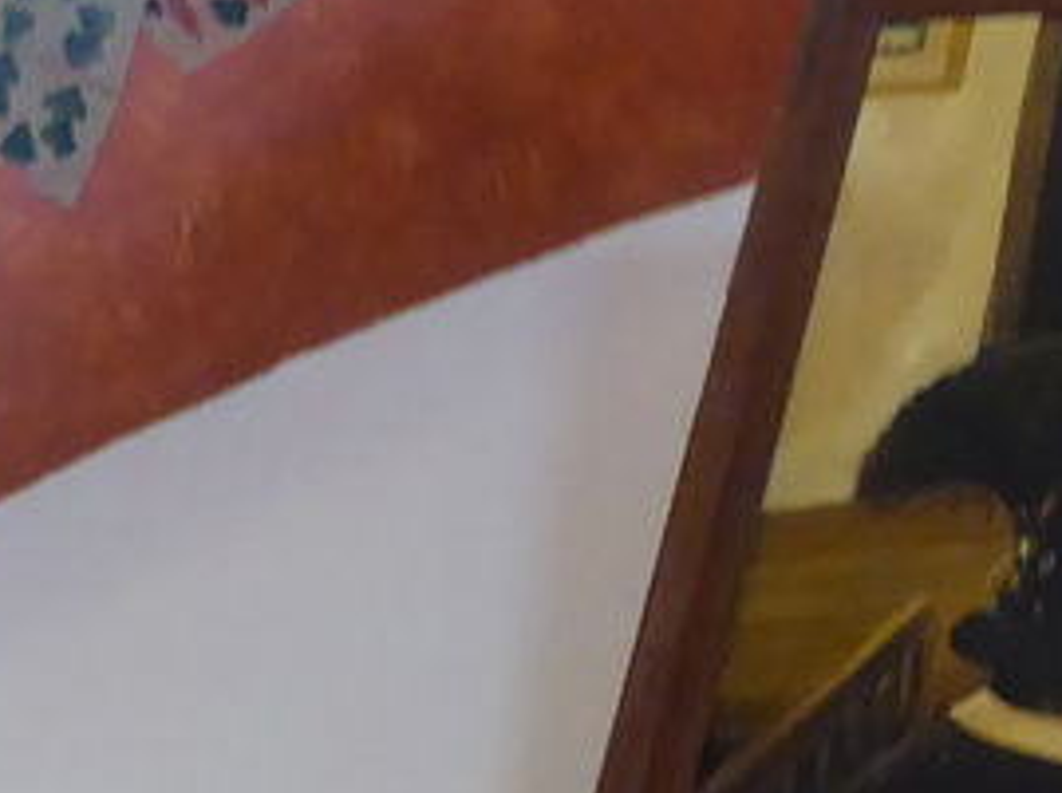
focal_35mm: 134
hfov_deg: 13.7
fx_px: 4106
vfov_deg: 11.0
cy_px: 533
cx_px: 1650
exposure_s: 1/10
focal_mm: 4.3
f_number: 3.3
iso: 400
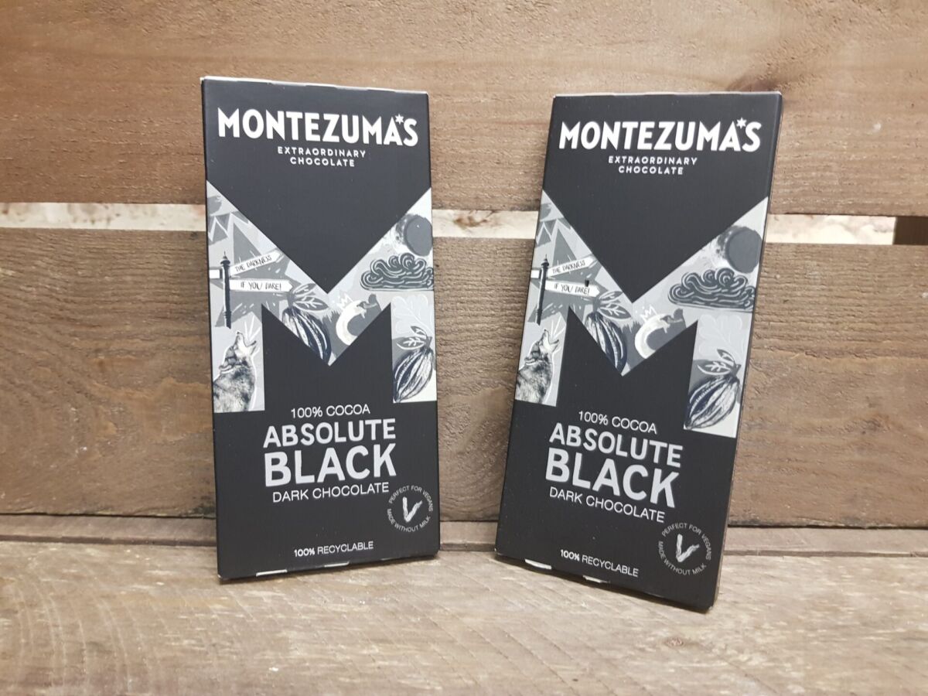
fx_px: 697
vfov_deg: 53.1
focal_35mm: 26
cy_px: 348
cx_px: 464
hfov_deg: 67.3
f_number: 1.7
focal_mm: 4.2
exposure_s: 1/33
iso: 250
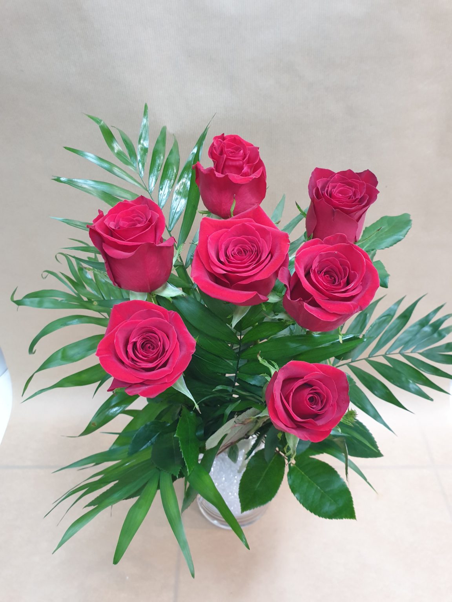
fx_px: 453
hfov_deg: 53.1
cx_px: 226
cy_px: 301
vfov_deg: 67.3
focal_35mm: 26
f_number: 2.4
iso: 250
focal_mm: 4.3
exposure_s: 1/25
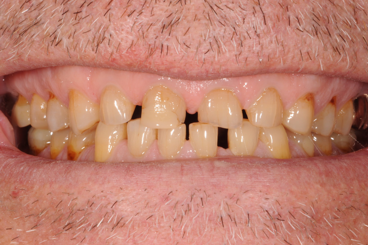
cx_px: 184
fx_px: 1608
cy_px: 122
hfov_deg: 13.1
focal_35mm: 158
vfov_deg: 8.7
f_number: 32
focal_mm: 105
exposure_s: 1/80
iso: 200
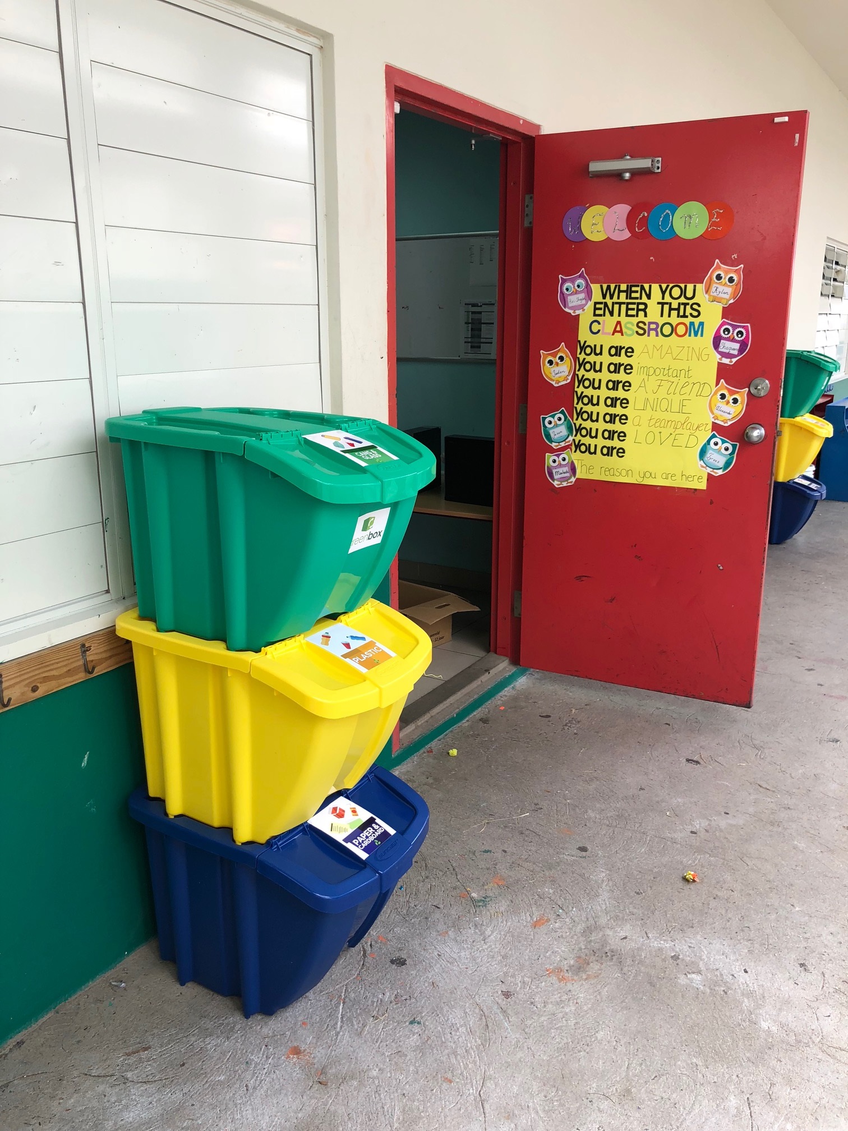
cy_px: 566
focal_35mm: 28
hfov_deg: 49.7
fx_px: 915
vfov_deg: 63.4
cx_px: 424
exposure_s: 1/120
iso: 25
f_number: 1.8
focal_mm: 4
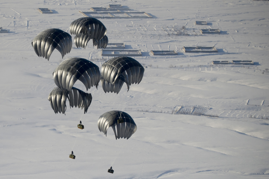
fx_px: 866
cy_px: 90
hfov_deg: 17.7
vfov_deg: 11.8
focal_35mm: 116
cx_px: 134
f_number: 3.2
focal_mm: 116
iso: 400
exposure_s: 1/8000
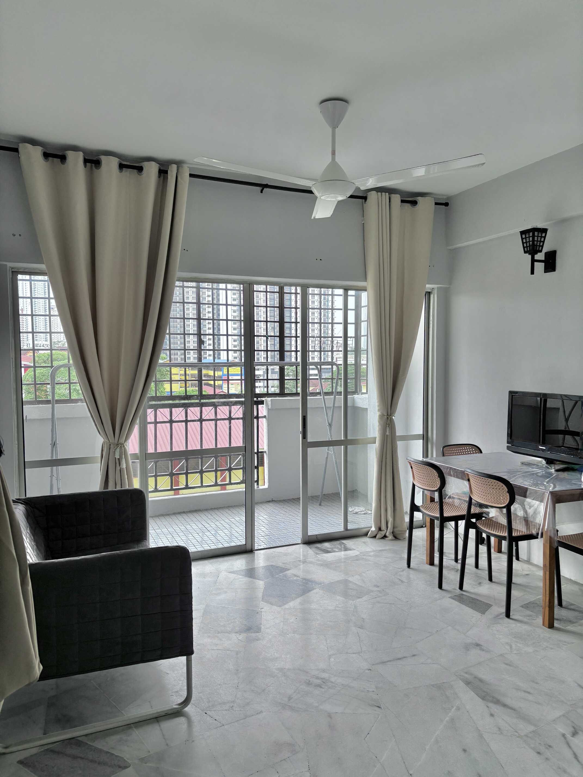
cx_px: 292
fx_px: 584
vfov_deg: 67.3
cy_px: 388
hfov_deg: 53.1
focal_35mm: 26
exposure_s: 1/204
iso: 40
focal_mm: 5.96
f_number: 1.6
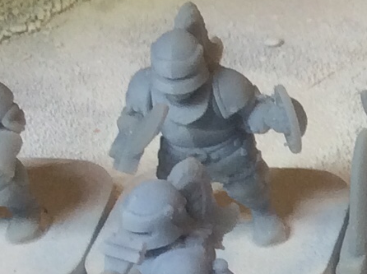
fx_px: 1969
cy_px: 302
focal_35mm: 186
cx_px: 631
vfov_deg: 7.9
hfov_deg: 10.1
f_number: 2.4
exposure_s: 1/50
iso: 40
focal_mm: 3.3
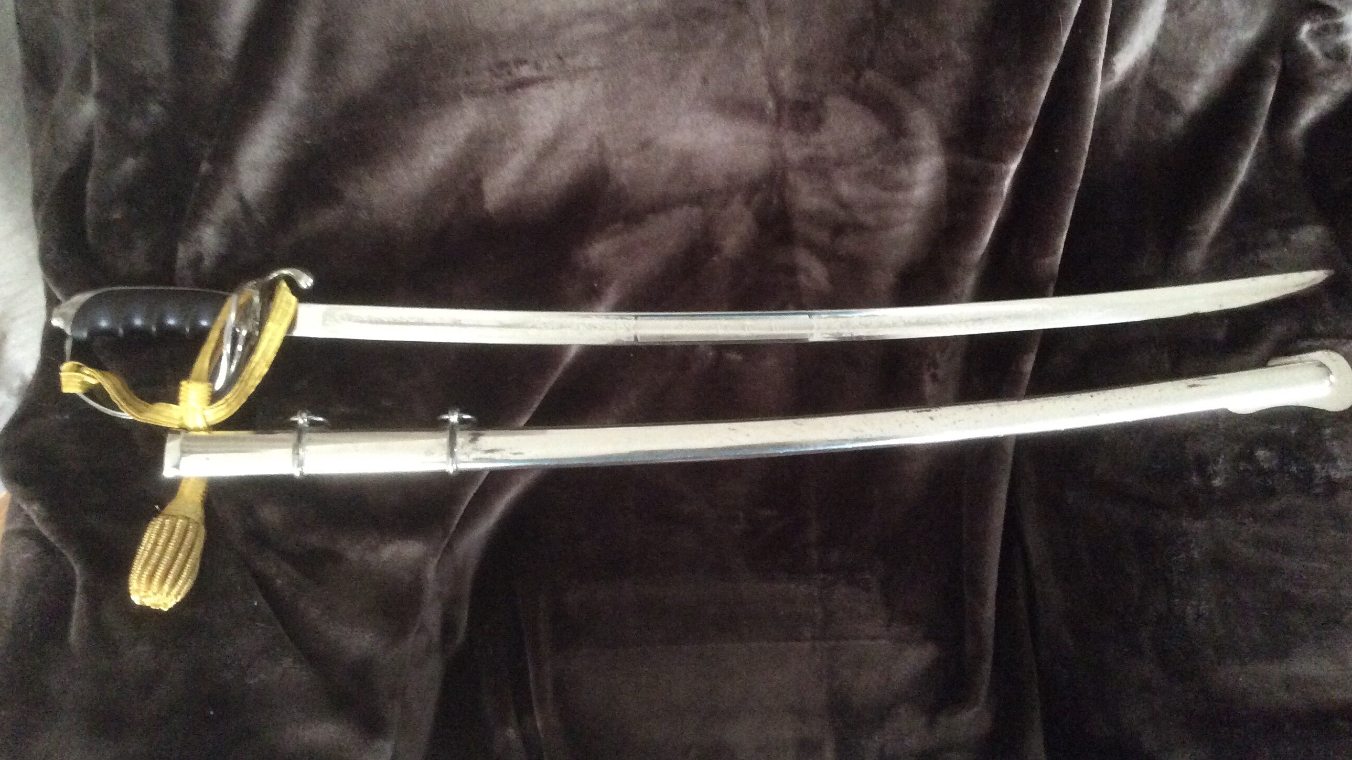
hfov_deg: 56.6
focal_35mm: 35
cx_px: 678
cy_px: 344
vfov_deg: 33.7
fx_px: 1255
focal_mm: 3.3
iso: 400
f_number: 2.4
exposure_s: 1/15
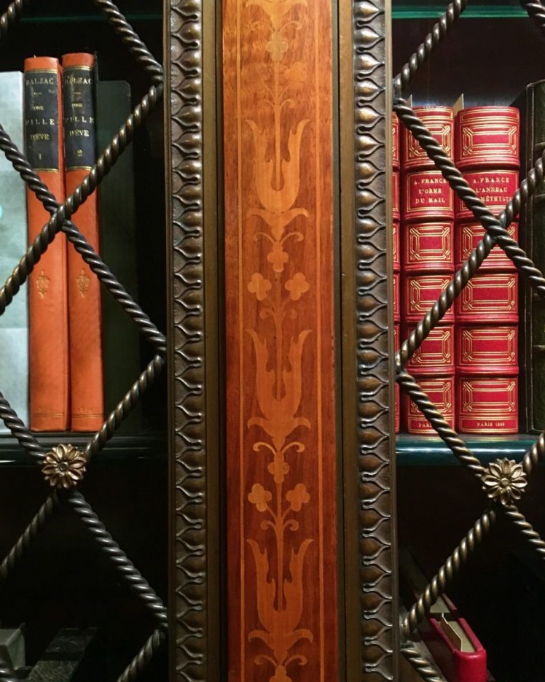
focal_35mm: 31
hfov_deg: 47.1
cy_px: 342
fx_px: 625
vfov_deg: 57.2
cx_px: 272
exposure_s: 1/15
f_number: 2.2
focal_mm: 4.15
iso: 500
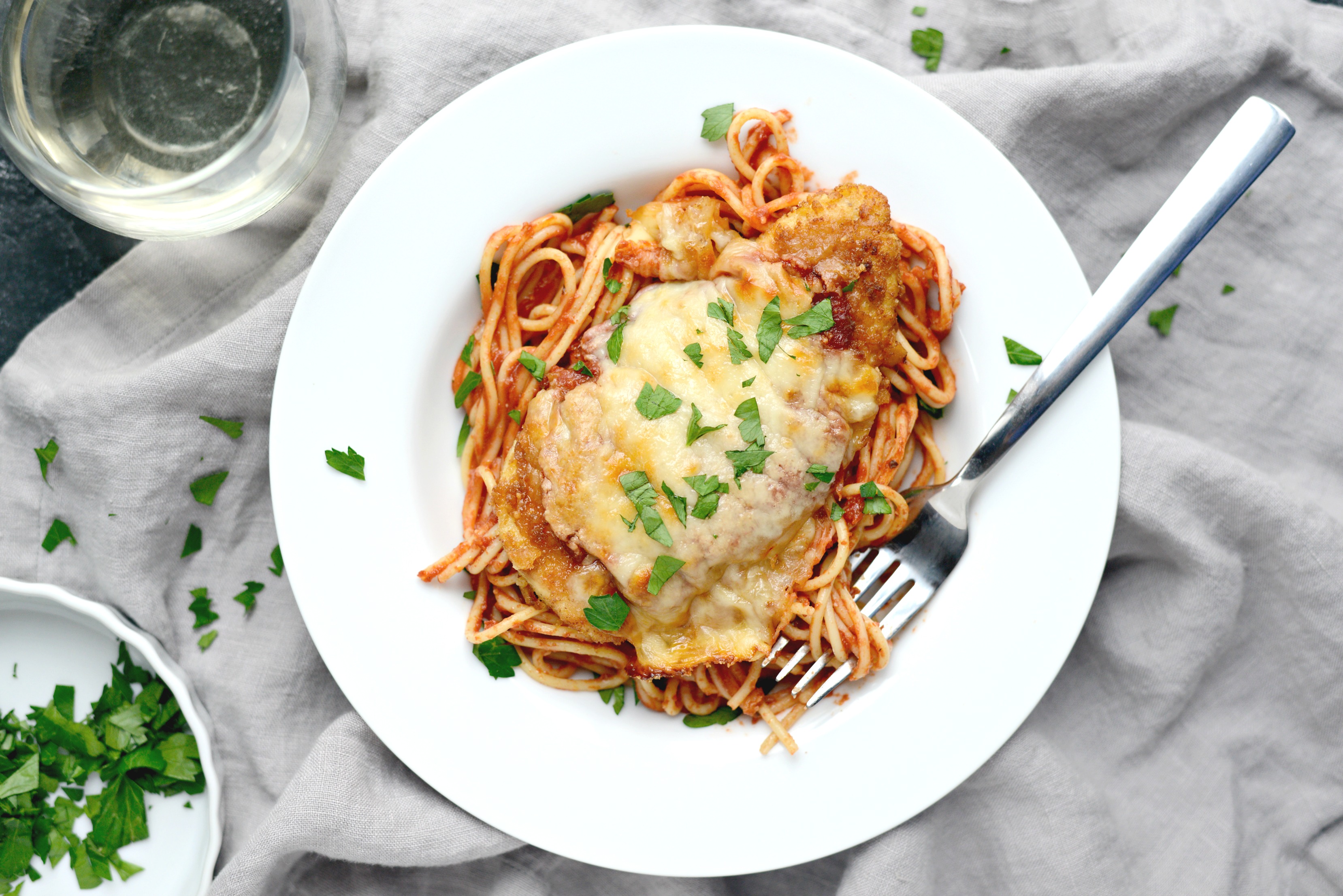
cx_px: 672
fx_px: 1866
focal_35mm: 50
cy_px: 448
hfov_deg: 39.6
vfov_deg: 27.0
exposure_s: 1/320
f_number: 3.5
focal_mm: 50
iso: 500
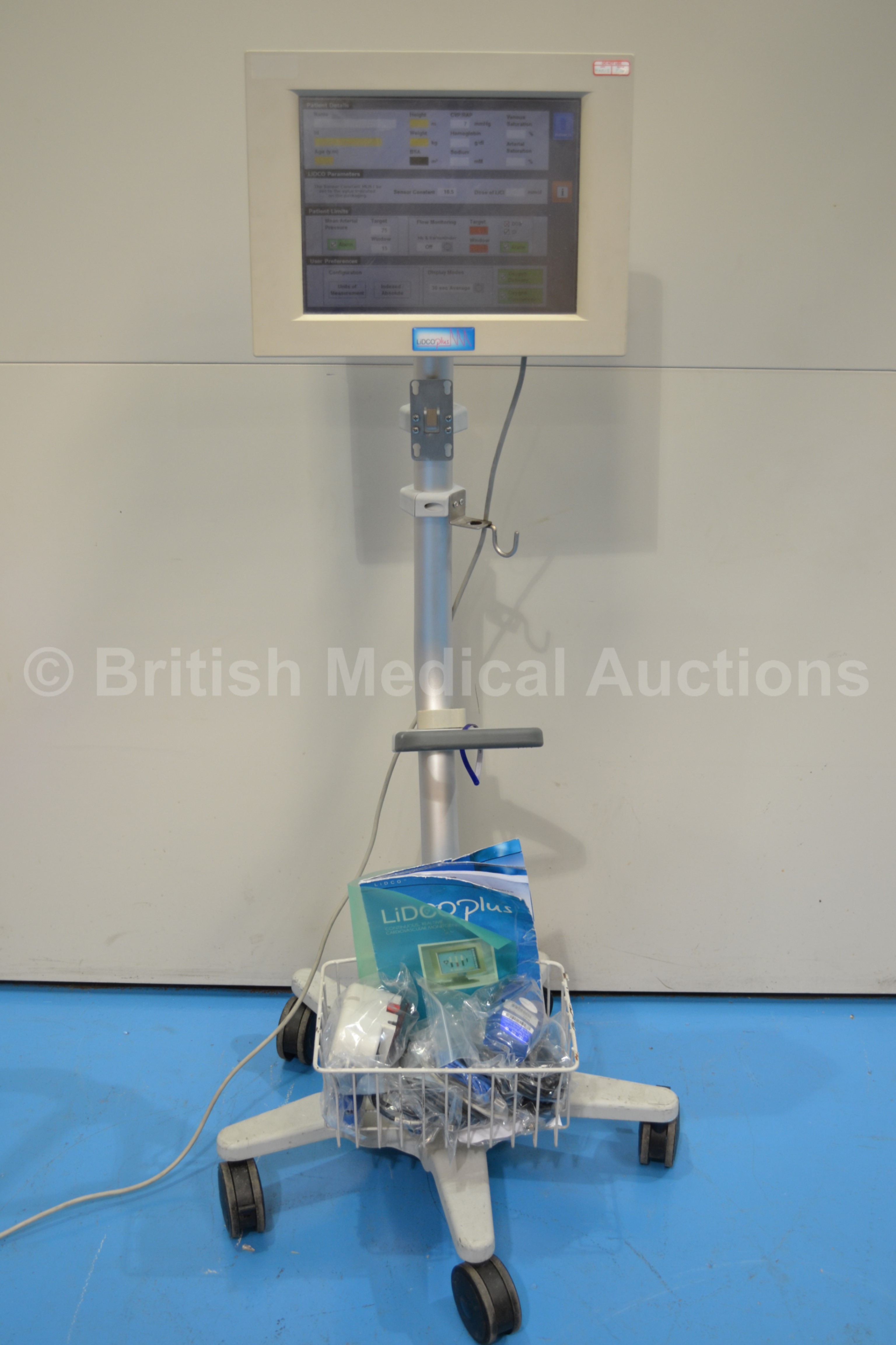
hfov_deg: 36.9
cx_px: 448
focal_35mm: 36
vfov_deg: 53.1
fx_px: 1344
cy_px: 672
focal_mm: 24
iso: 400
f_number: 4
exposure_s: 1/25
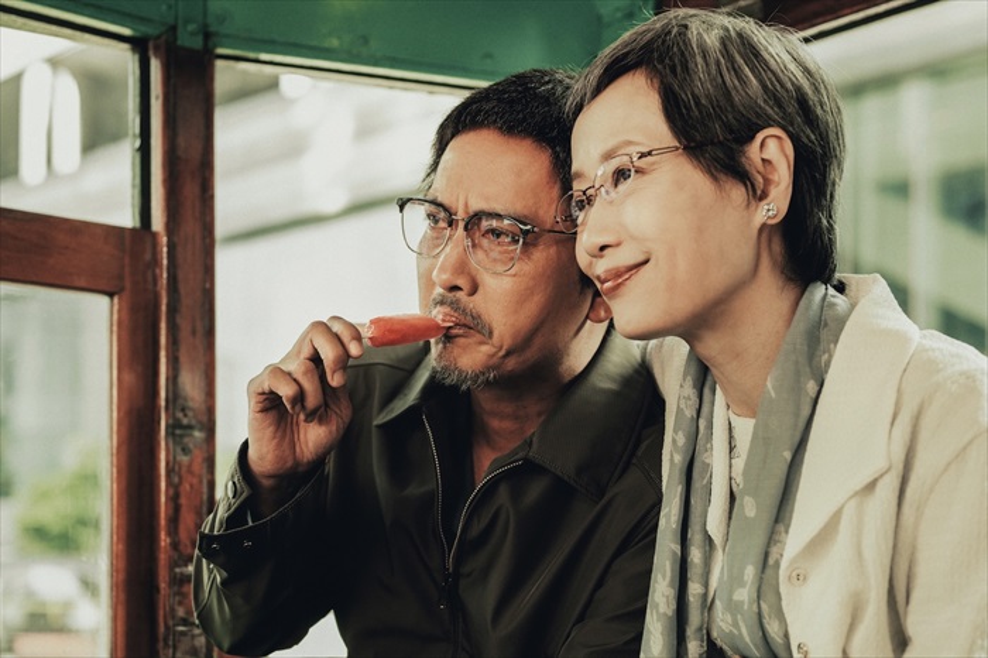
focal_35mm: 50
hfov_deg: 39.6
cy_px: 329
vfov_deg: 27.0
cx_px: 494
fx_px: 1372
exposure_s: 1/160
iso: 400
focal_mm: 50
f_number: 3.2
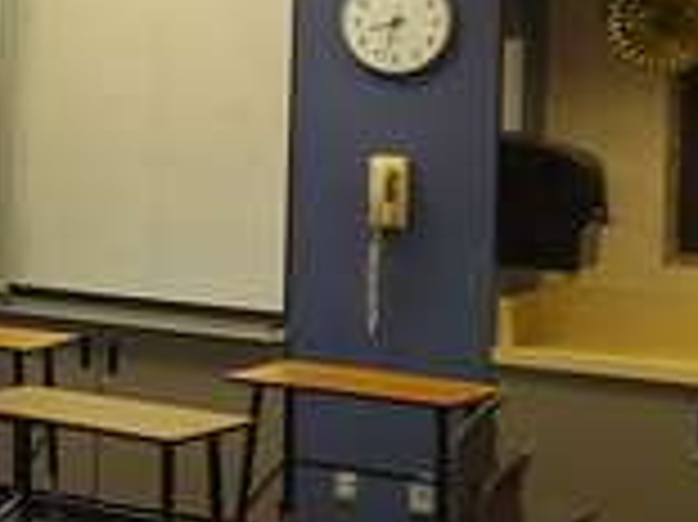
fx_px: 2257
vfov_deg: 13.0
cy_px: -40
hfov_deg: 15.1
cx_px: -592
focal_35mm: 112
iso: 200
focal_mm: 4.3
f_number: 2.4
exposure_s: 1/39
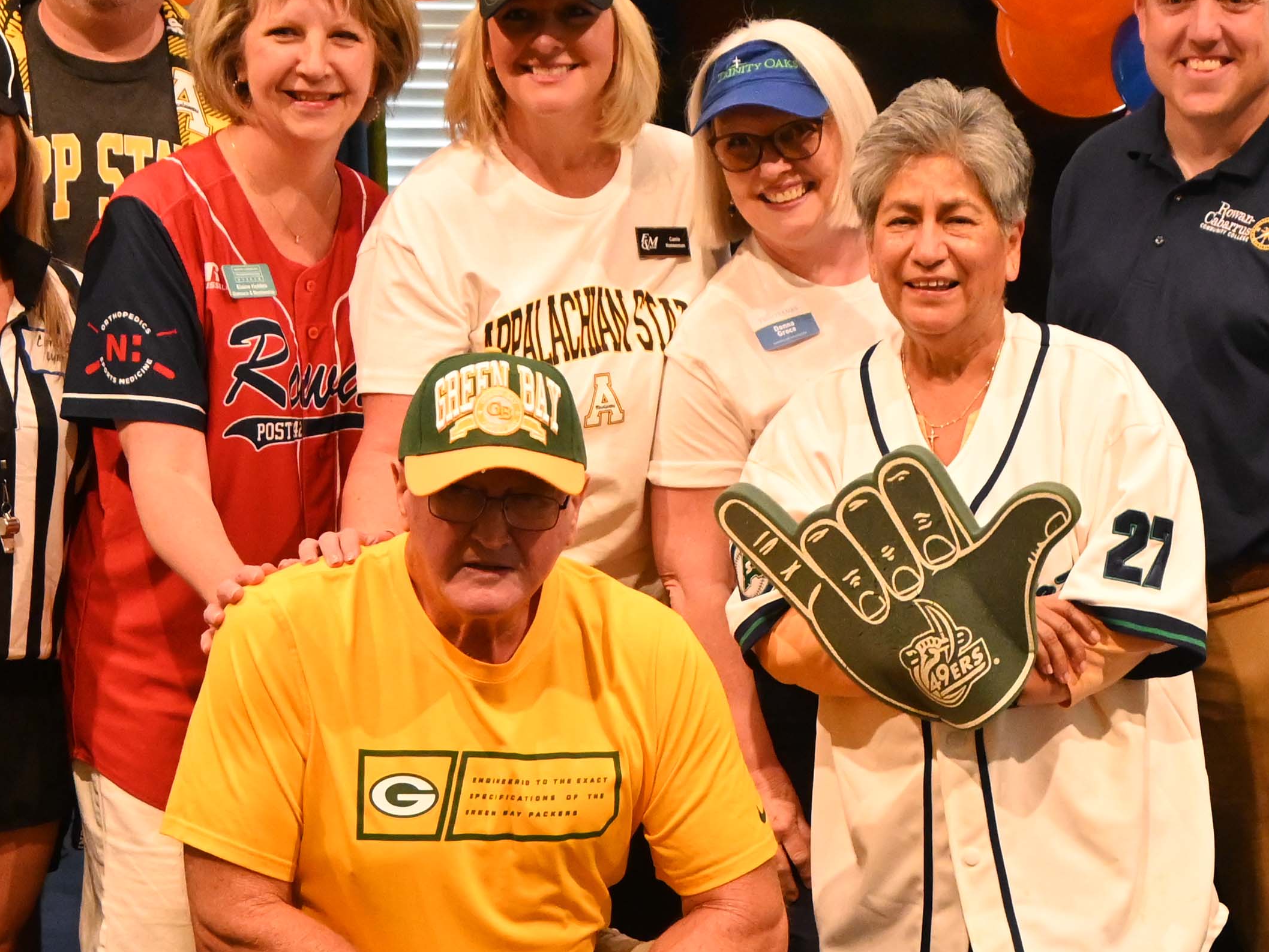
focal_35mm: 82
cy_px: 810
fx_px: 2992
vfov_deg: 17.9
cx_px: 950
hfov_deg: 23.7
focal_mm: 21.5
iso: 3200
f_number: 4
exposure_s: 1/100
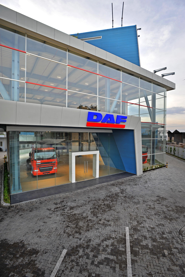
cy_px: 138
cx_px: 92
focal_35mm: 17
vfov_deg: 93.3
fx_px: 131
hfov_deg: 70.4
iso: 200
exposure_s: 1/125
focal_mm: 17
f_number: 9
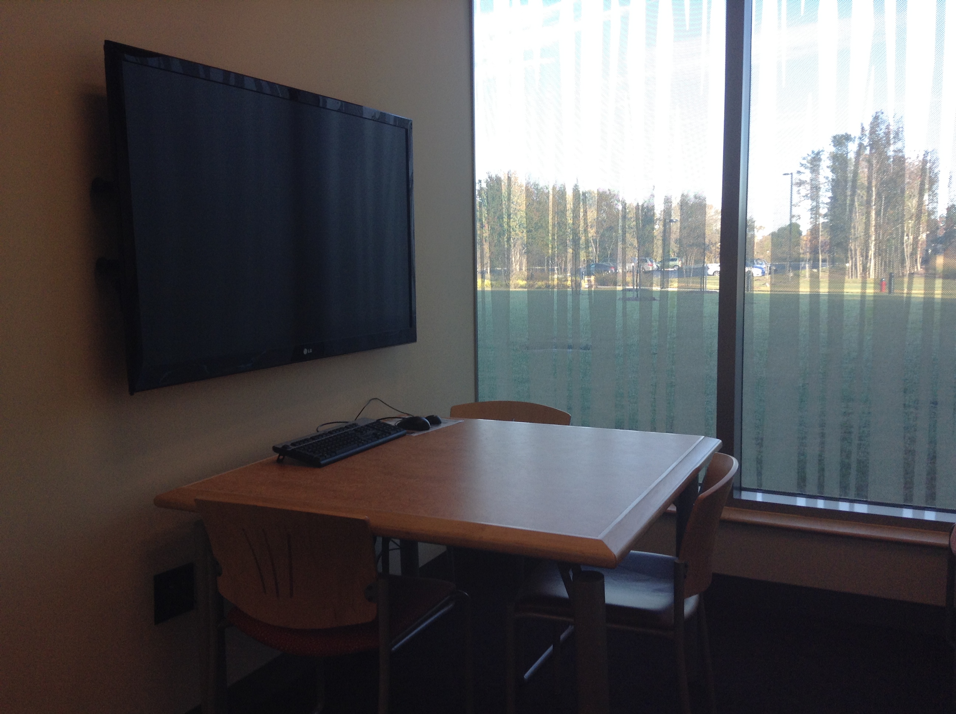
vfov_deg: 42.8
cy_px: 357
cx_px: 478
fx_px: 910
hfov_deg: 55.4
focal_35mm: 33
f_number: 2.4
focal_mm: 3.3
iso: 40
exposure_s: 1/120
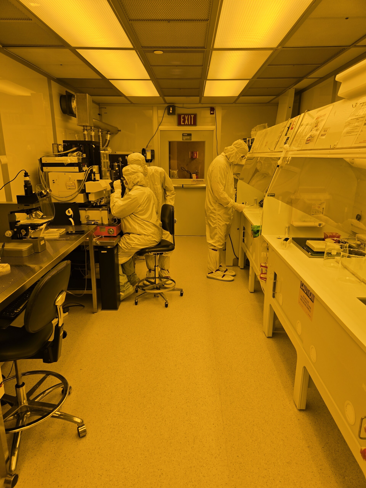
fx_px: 324
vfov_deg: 73.9
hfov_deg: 58.9
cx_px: 183
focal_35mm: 23
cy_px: 244
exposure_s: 1/71
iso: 32
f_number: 1.8
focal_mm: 5.4
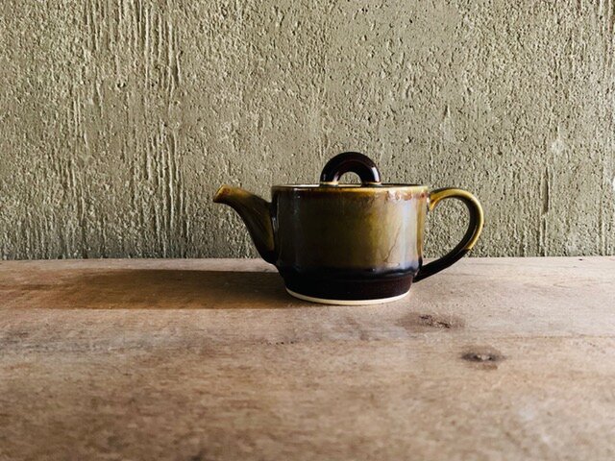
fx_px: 462
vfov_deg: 53.1
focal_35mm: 26
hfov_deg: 67.3
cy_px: 230
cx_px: 308
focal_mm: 4.25
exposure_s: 1/23
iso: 800
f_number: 1.8
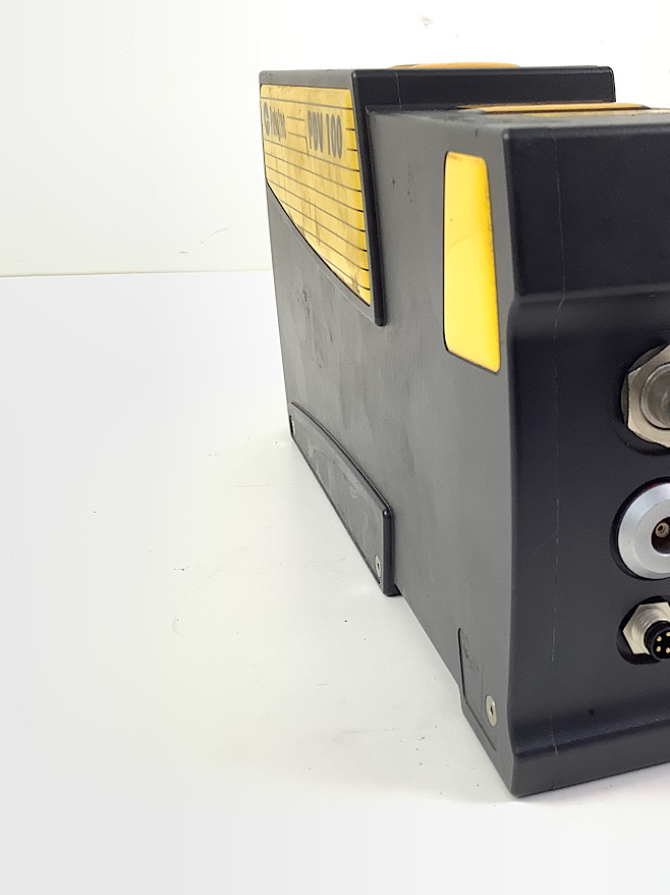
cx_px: 510
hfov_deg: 33.6
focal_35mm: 42
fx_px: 1084
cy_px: 444
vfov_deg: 44.8
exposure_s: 1/50
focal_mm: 3.3
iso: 125
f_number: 2.4
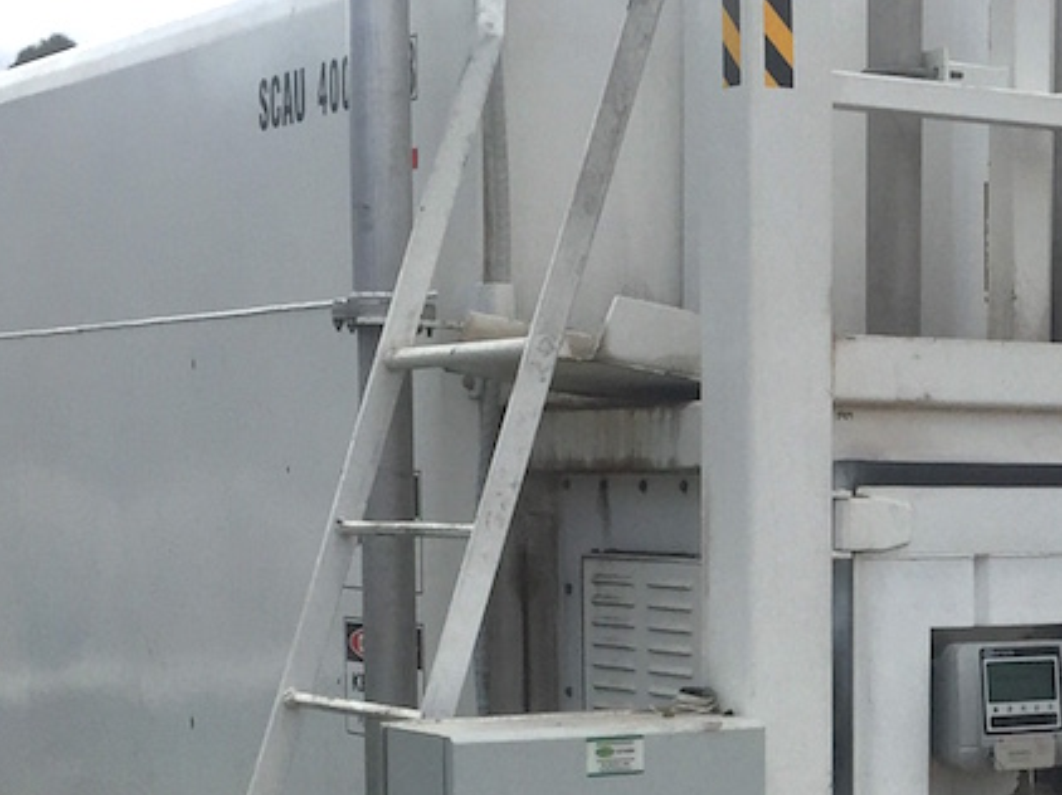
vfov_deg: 16.5
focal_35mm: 88
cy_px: 722
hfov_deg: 21.4
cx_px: 1077
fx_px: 2698
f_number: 2.2
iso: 32
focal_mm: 4.15
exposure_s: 1/2825
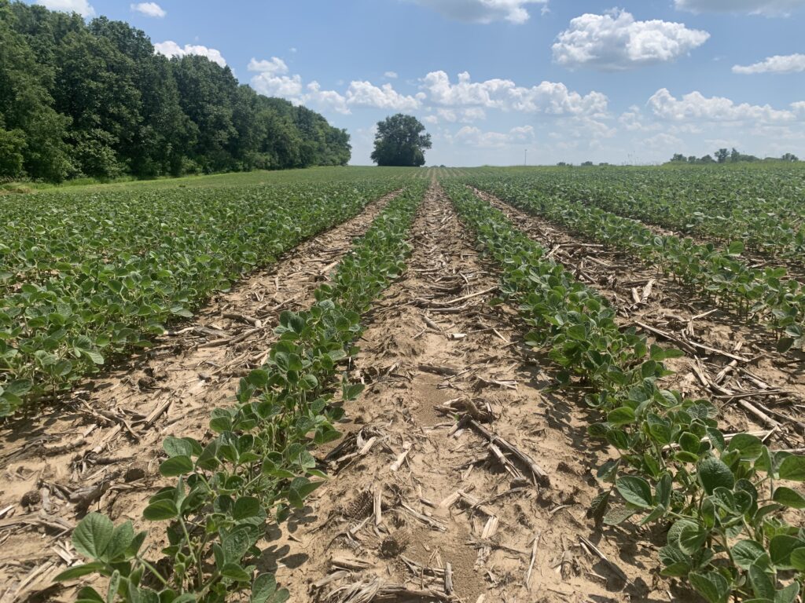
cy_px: 302
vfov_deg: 53.1
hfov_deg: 67.3
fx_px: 605
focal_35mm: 26
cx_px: 402
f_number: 1.8
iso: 25
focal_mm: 4.25
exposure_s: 1/2545
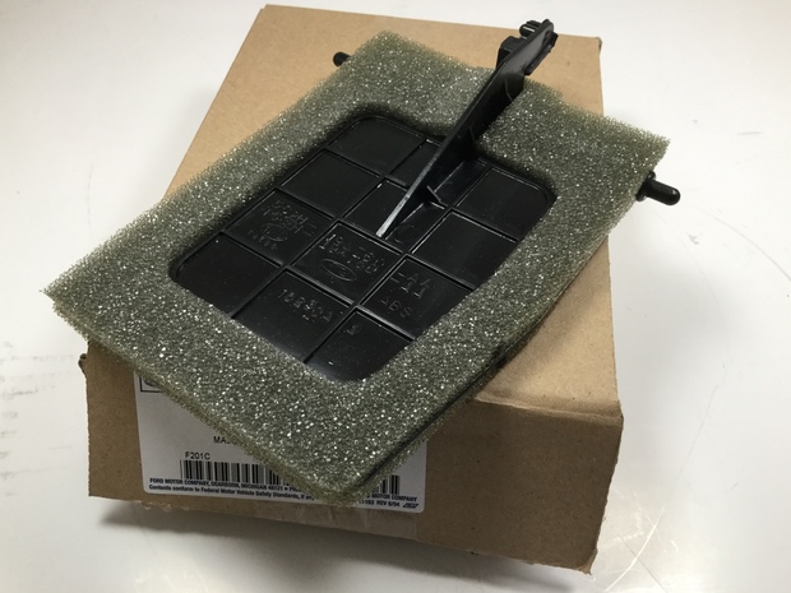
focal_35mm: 32
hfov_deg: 56.8
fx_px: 731
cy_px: 293
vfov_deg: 44.2
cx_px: 396
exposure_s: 1/30
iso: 40
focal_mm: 3.3
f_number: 2.4
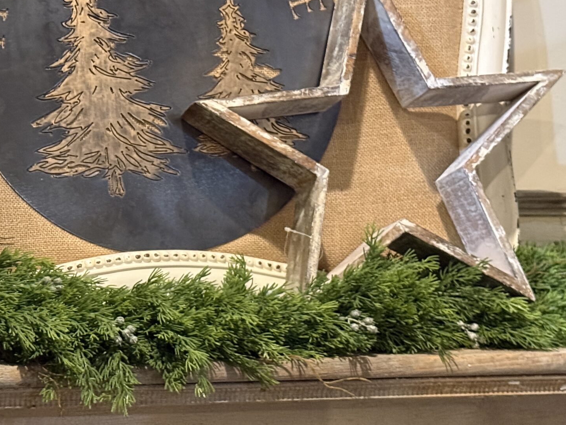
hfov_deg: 22.5
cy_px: 226
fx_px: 1390
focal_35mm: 85
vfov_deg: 17.4
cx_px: 73
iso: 640
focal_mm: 6.76
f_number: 1.78
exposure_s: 1/30
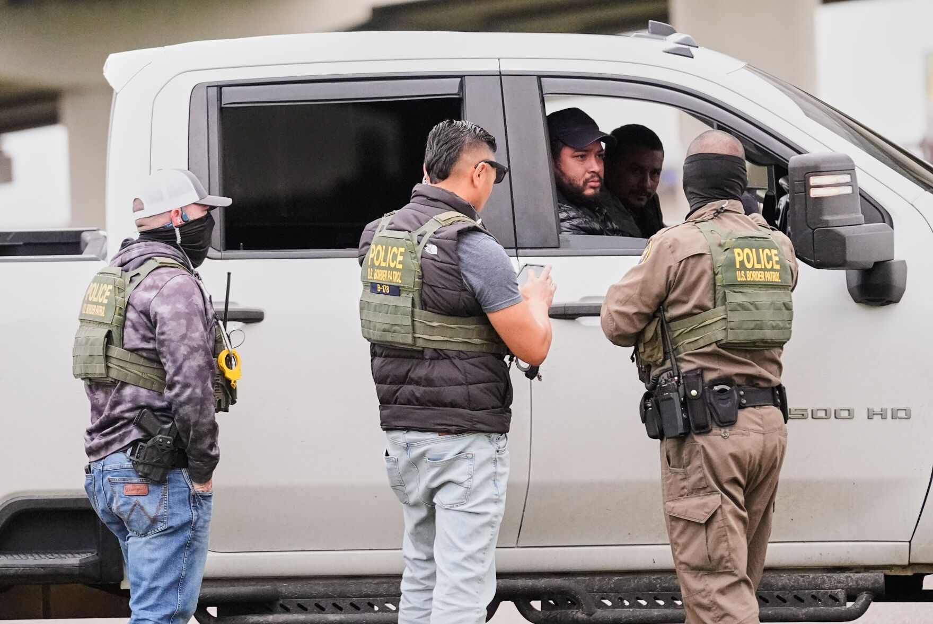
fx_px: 7704
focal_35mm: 297
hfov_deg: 6.9
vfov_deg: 4.6
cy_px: 312
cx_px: 466
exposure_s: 1/10000
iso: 5000
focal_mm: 198
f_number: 3.5
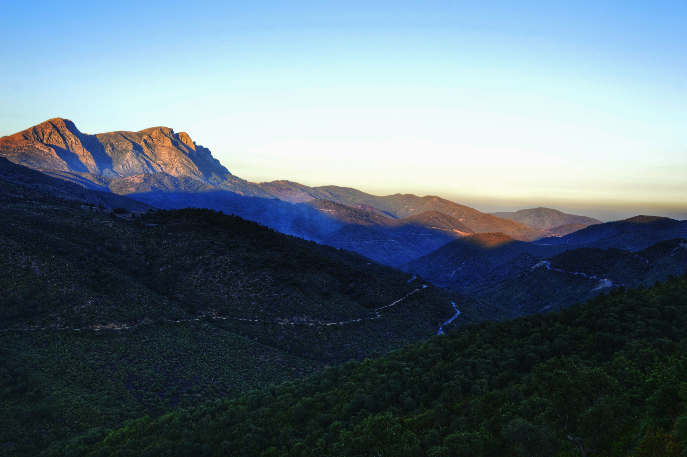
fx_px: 715
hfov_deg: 51.3
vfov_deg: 35.4
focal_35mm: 38
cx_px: 344
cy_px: 228
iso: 400
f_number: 9
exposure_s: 1/100
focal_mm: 25
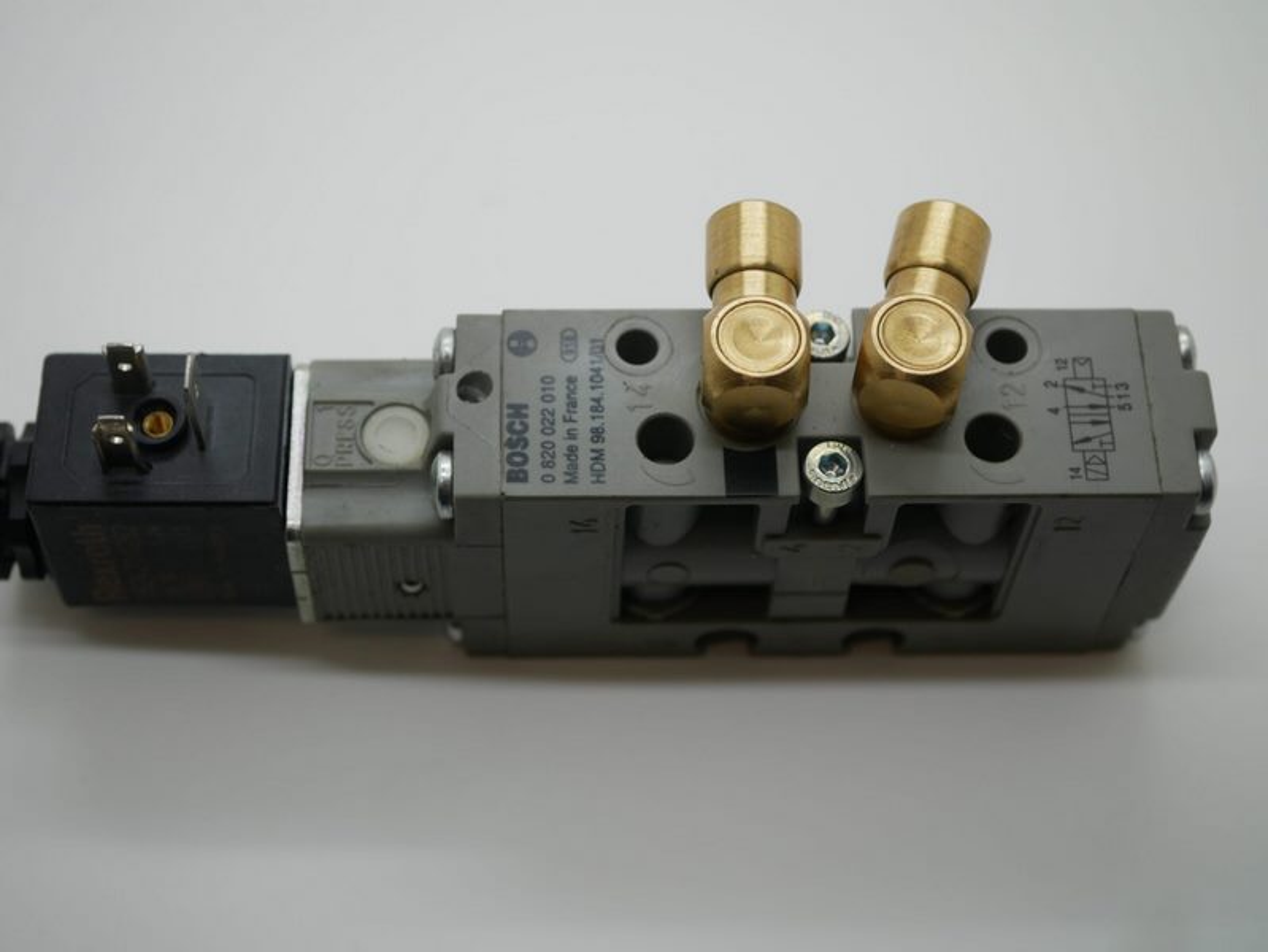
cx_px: 634
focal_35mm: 60
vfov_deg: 24.4
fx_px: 2199
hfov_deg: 32.2
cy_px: 476
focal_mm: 30
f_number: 3.5
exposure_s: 1/160
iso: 200
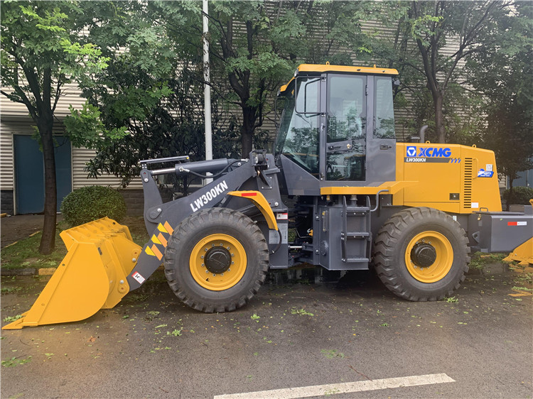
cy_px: 200
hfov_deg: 67.3
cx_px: 266
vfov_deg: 53.0
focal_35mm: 26
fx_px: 400
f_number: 1.8
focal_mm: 4.25
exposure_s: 1/122
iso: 25
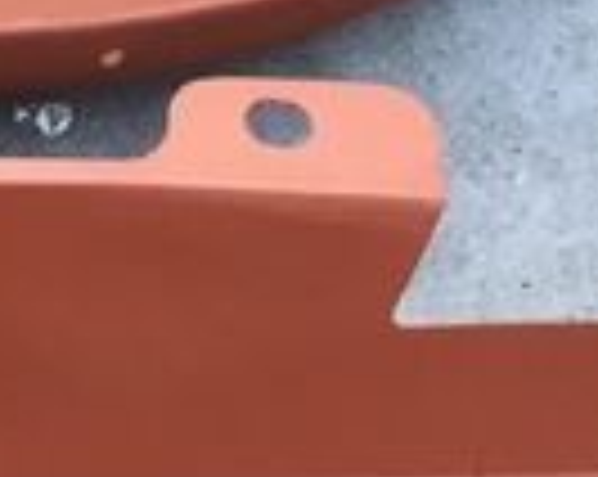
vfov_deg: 7.3
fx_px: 3588
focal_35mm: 203
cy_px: 970
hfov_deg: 8.5
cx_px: -940
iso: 32
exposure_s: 1/100
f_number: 2.2
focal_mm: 4.15
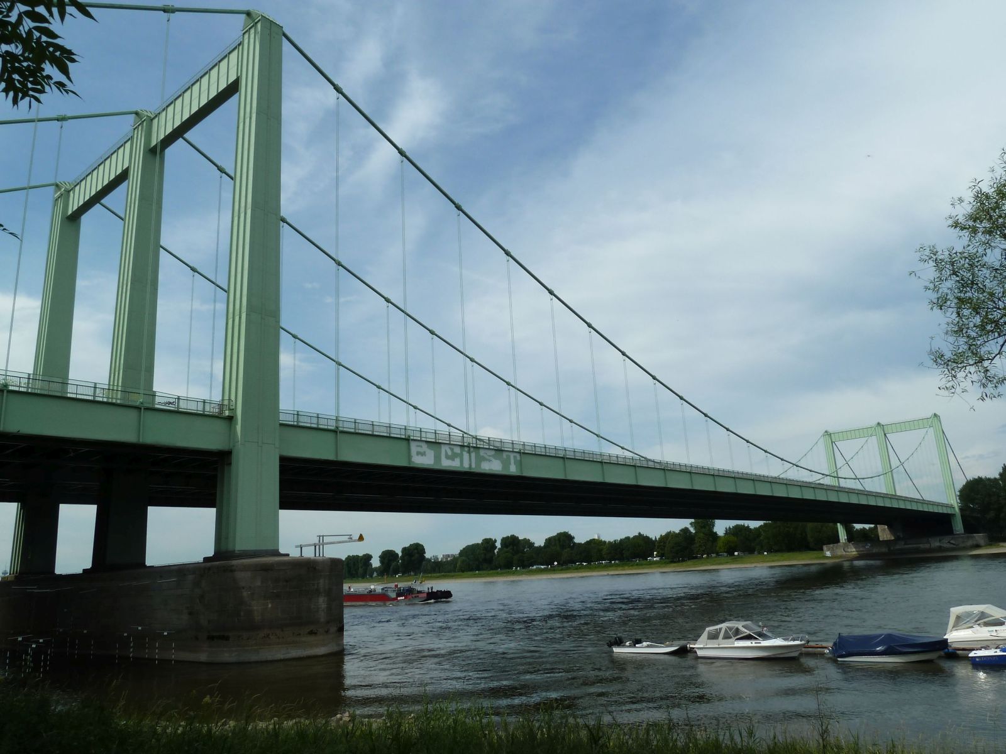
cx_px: 503
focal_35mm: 25
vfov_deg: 54.9
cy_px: 377
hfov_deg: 69.4
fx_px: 727
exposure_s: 1/500
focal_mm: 4.1
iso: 80
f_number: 5.6
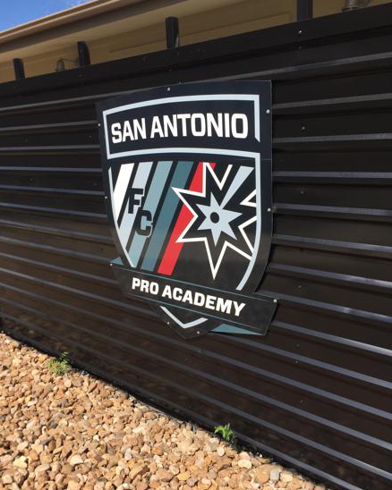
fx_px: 450
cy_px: 240
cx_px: 193
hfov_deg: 47.1
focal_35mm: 31
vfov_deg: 57.2
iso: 32
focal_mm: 4.15
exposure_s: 1/1522
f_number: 2.2
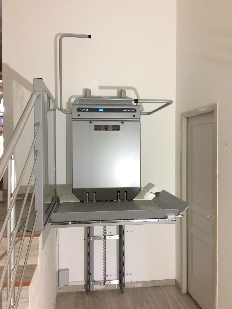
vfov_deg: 58.3
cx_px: 115
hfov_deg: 45.4
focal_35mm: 31
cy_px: 151
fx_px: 277
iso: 160
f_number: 2.2
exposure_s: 1/33
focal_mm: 4.15
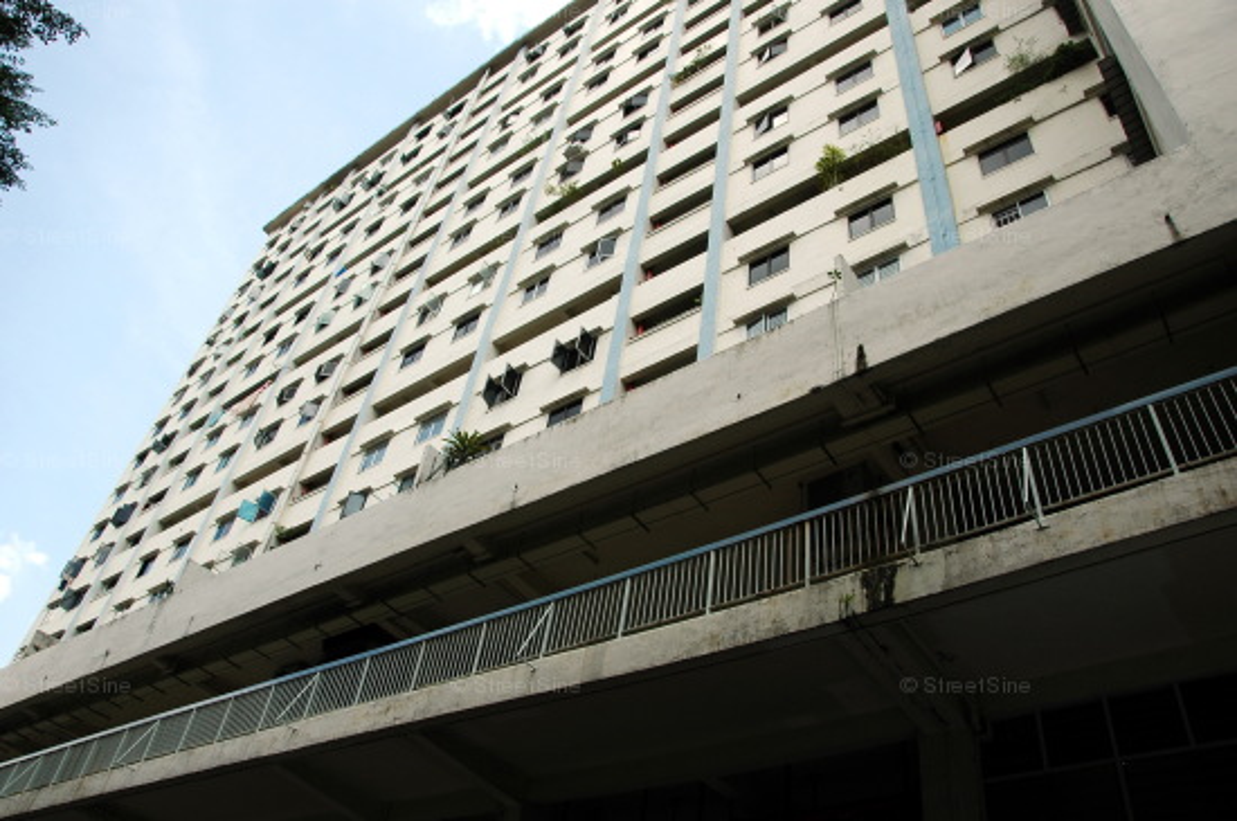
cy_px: 410
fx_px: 926
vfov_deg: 47.8
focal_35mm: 27
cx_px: 618
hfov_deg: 67.5
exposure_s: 1/400
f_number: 7.1
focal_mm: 18
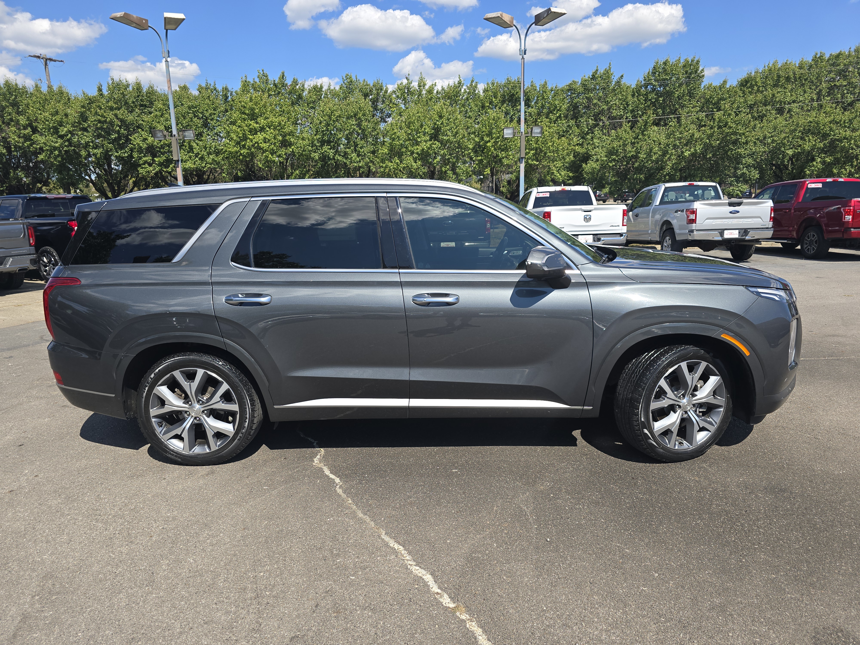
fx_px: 571
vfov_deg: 58.9
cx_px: 430
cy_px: 322
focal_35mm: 23
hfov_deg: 73.9
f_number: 1.7
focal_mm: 6.3
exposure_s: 1/648
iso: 12
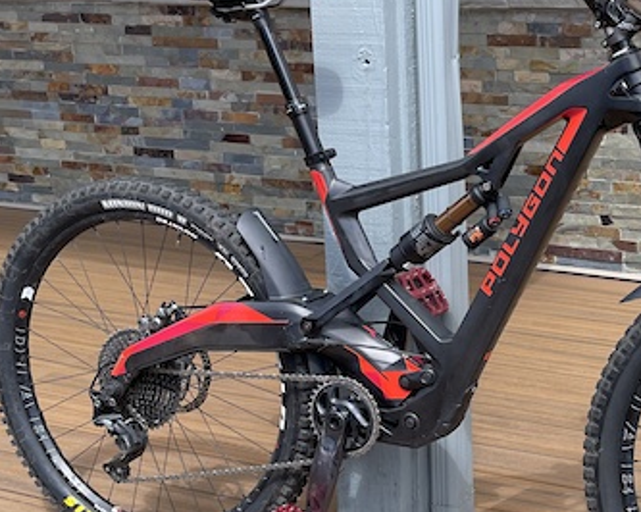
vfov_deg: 25.0
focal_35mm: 61
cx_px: 545
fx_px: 1157
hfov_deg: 30.0
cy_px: 268
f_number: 1.6
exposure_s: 1/1043
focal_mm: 4.2
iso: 32
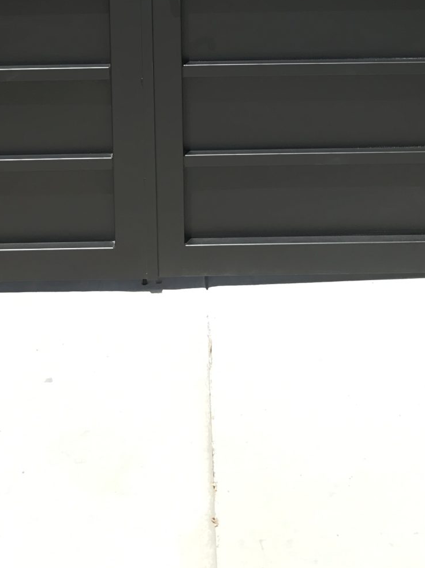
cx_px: 198
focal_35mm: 73
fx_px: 1196
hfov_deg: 20.2
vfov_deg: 25.1
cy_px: -27
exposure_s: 1/493
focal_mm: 3.99
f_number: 1.8
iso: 20
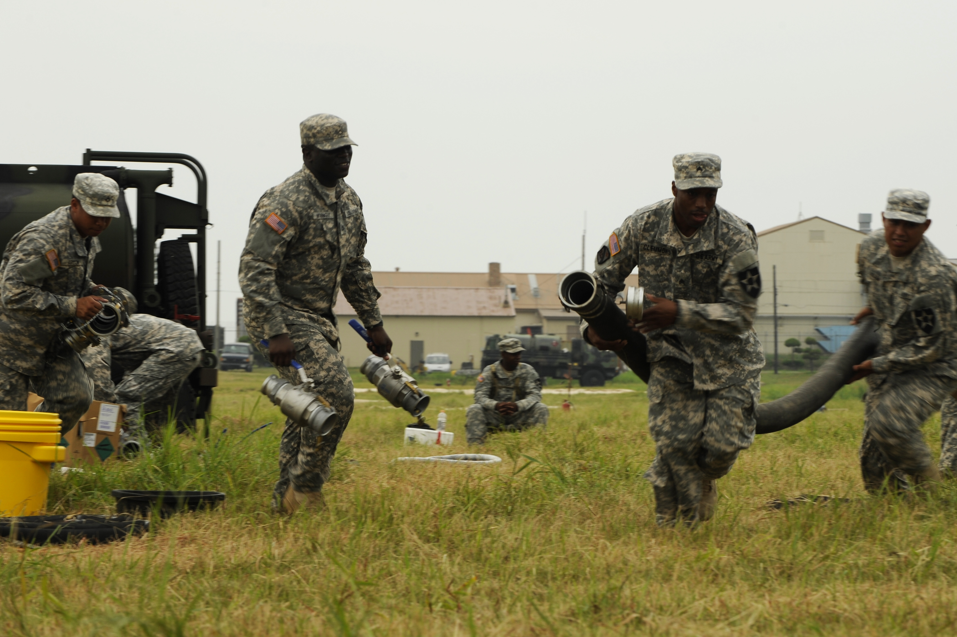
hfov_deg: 15.2
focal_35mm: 135
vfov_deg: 10.1
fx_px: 3586
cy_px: 318
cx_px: 478
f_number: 10
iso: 200
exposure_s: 1/125
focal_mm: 135
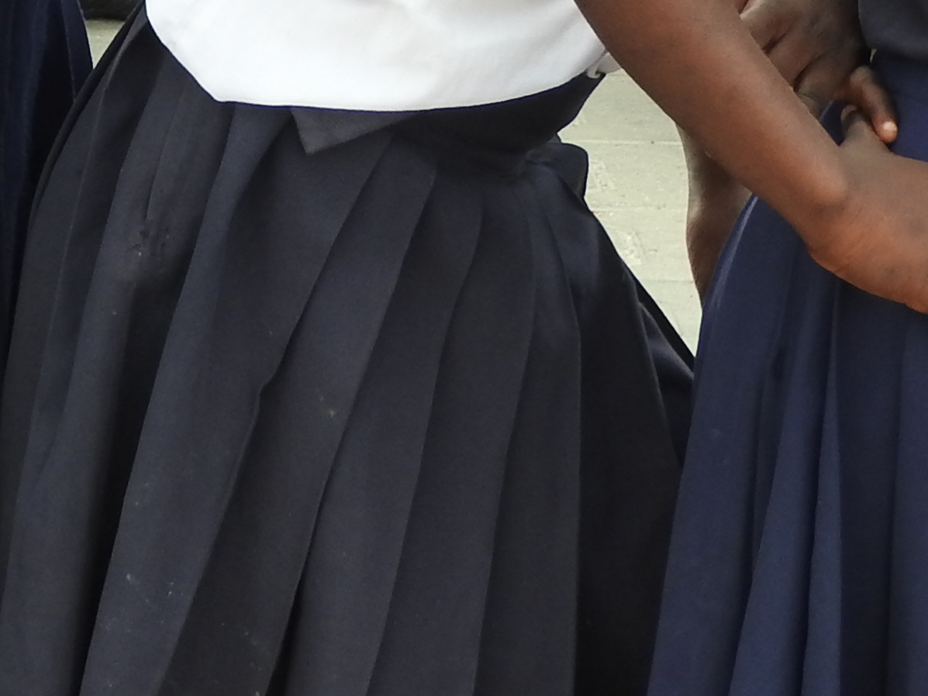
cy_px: -570
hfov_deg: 6.4
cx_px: -336
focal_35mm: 308
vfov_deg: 4.8
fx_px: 8258
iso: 100
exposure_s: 1/100
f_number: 4.5
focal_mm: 14.3
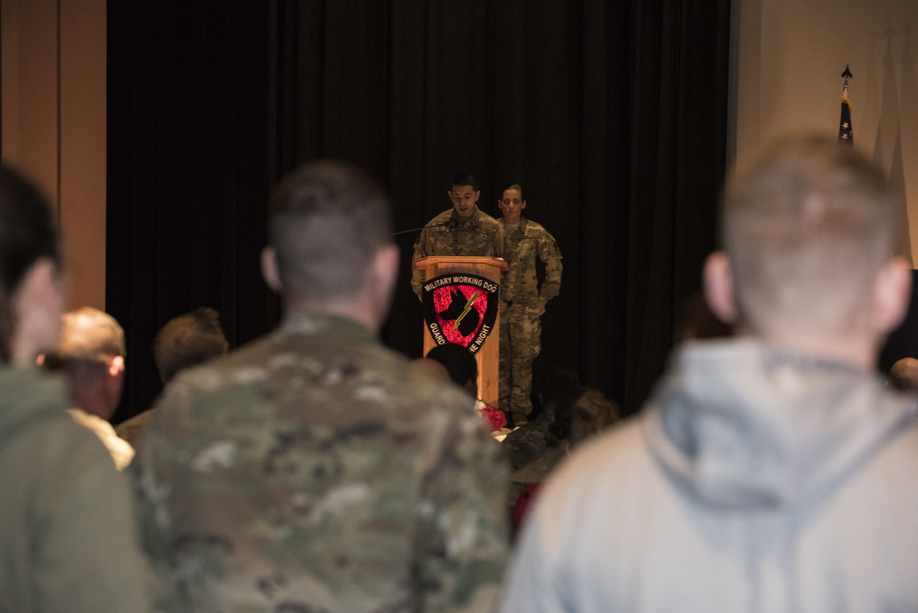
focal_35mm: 125
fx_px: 3189
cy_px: 306
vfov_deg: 11.0
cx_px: 459
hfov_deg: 16.4
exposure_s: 1/80
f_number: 6.3
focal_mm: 125
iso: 2000
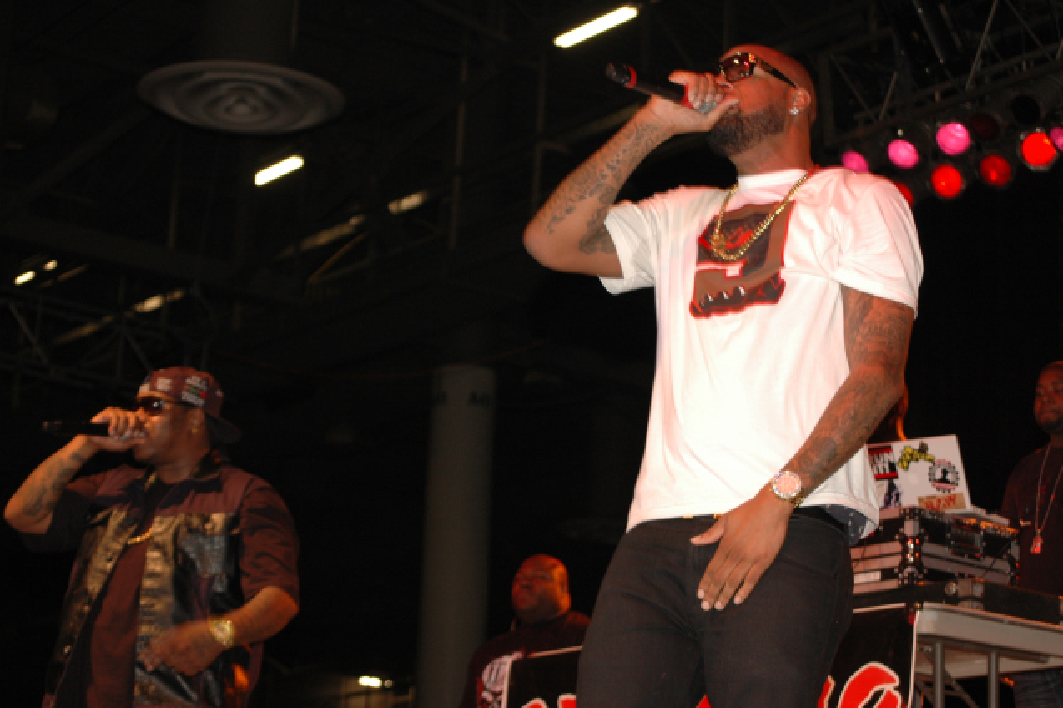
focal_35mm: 84
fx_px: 2464
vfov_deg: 16.3
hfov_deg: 24.3
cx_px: 537
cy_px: 355
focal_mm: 55
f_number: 5.6
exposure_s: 1/60
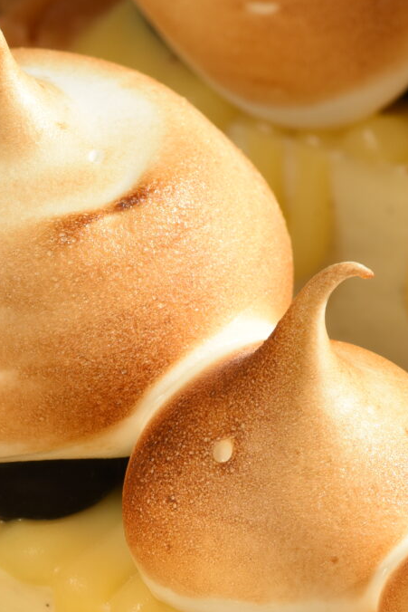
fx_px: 5403
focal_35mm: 318
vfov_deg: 6.5
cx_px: 205
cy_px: 417
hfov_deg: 4.3
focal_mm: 105
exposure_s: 1/200
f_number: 18
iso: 160
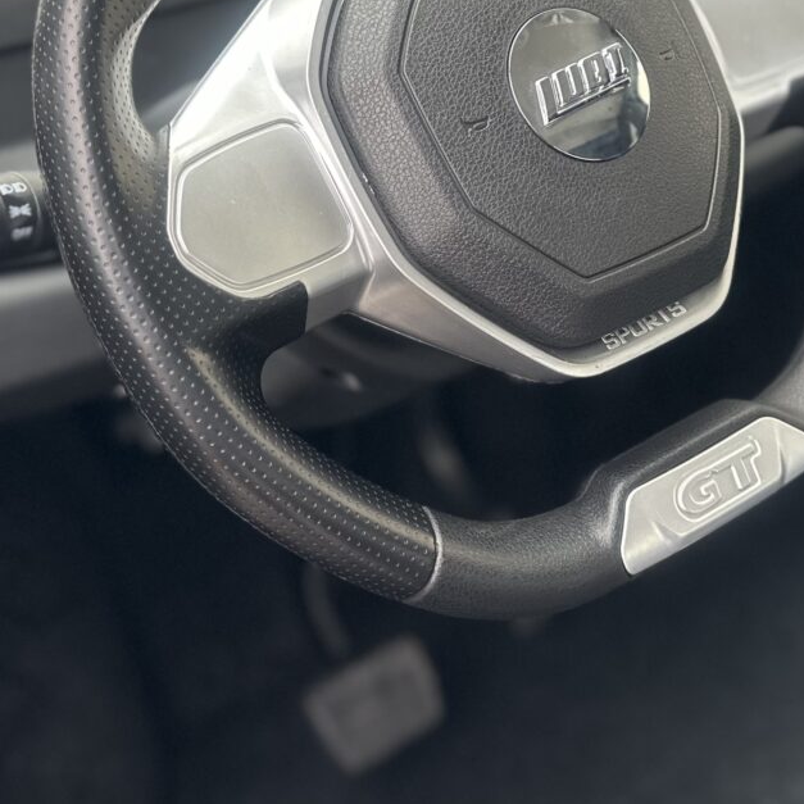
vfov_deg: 31.7
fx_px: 1366
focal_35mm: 52
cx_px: 359
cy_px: 132
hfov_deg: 32.8
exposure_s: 1/68
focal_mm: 6.86
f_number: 1.78
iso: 250
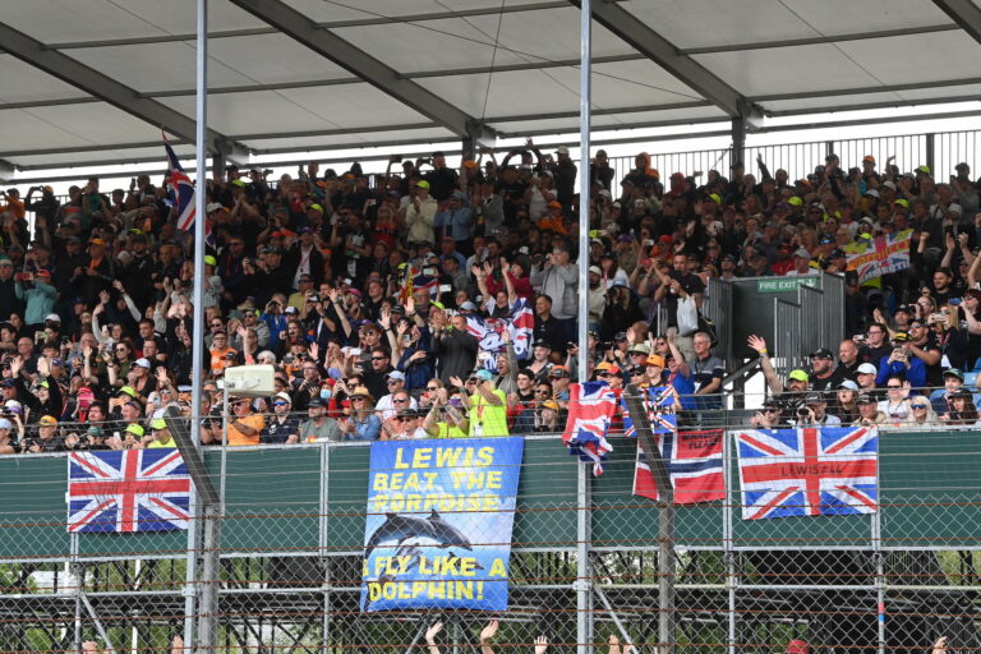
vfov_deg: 11.4
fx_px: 3270
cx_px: 490
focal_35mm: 120
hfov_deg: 17.1
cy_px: 327
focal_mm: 120
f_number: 18
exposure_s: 1/250
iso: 2000
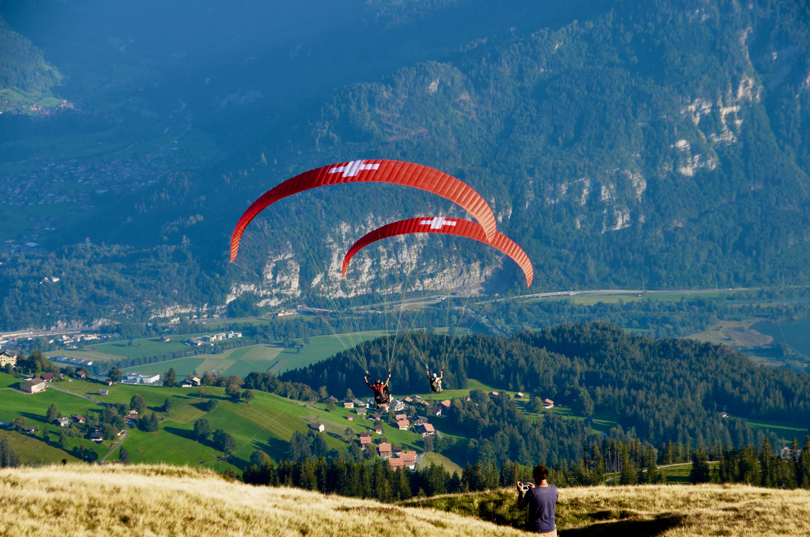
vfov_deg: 10.7
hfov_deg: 16.1
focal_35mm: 128
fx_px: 2863
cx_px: 405
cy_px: 268
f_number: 8
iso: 200
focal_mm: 85
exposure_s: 1/250
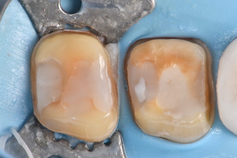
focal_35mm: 157
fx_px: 1033
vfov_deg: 8.7
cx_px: 118
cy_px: 79
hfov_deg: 13.1
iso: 200
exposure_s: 1/160
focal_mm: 105
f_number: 32
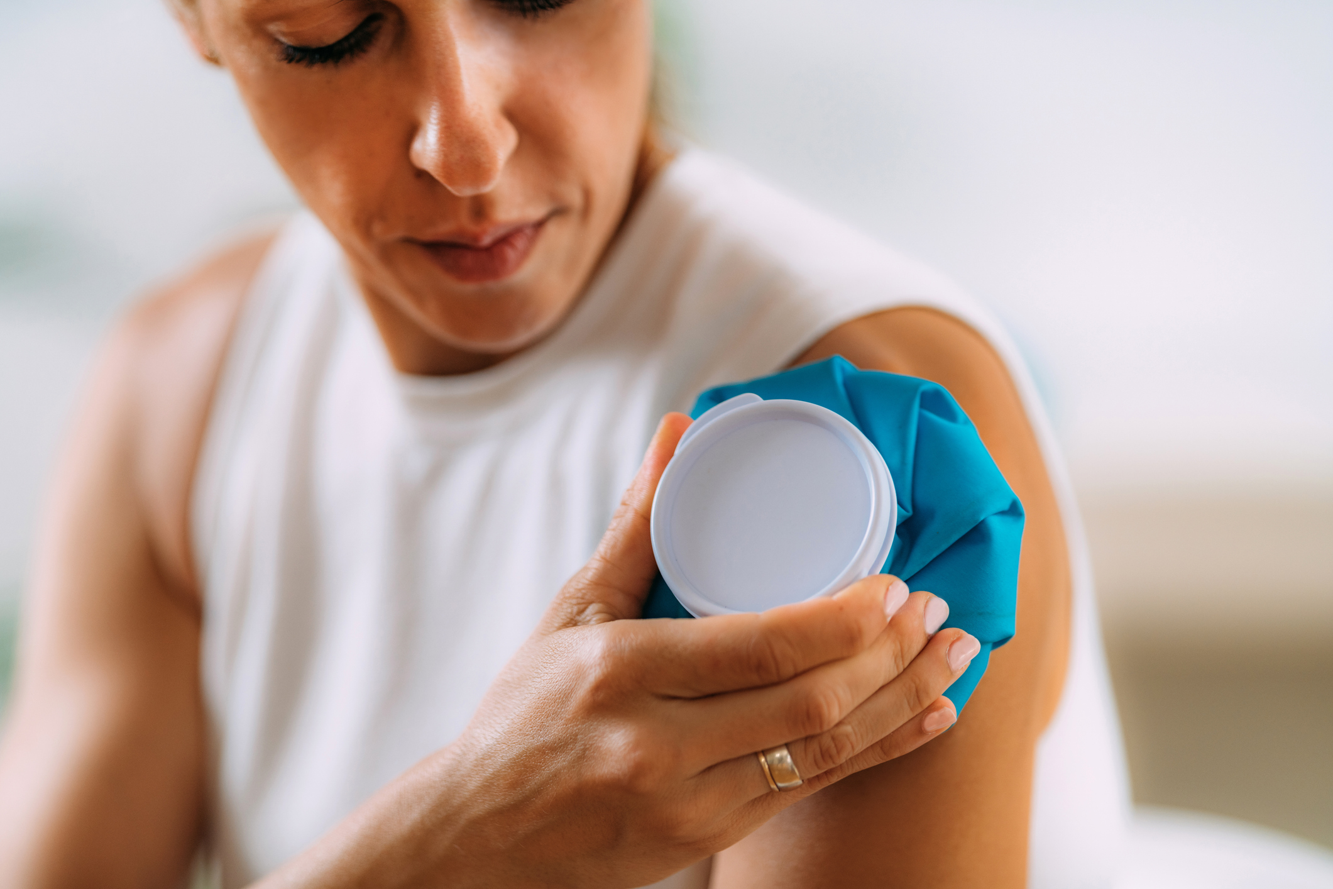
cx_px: 666
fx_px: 4998
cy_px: 444
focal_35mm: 135
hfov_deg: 15.2
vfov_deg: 10.2
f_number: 2
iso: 200
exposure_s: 1/200
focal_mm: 135
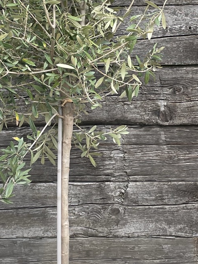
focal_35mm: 81
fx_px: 618
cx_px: 74
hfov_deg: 18.2
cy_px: 90
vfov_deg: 24.0
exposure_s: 1/1366
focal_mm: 4.2
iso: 32
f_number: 1.6
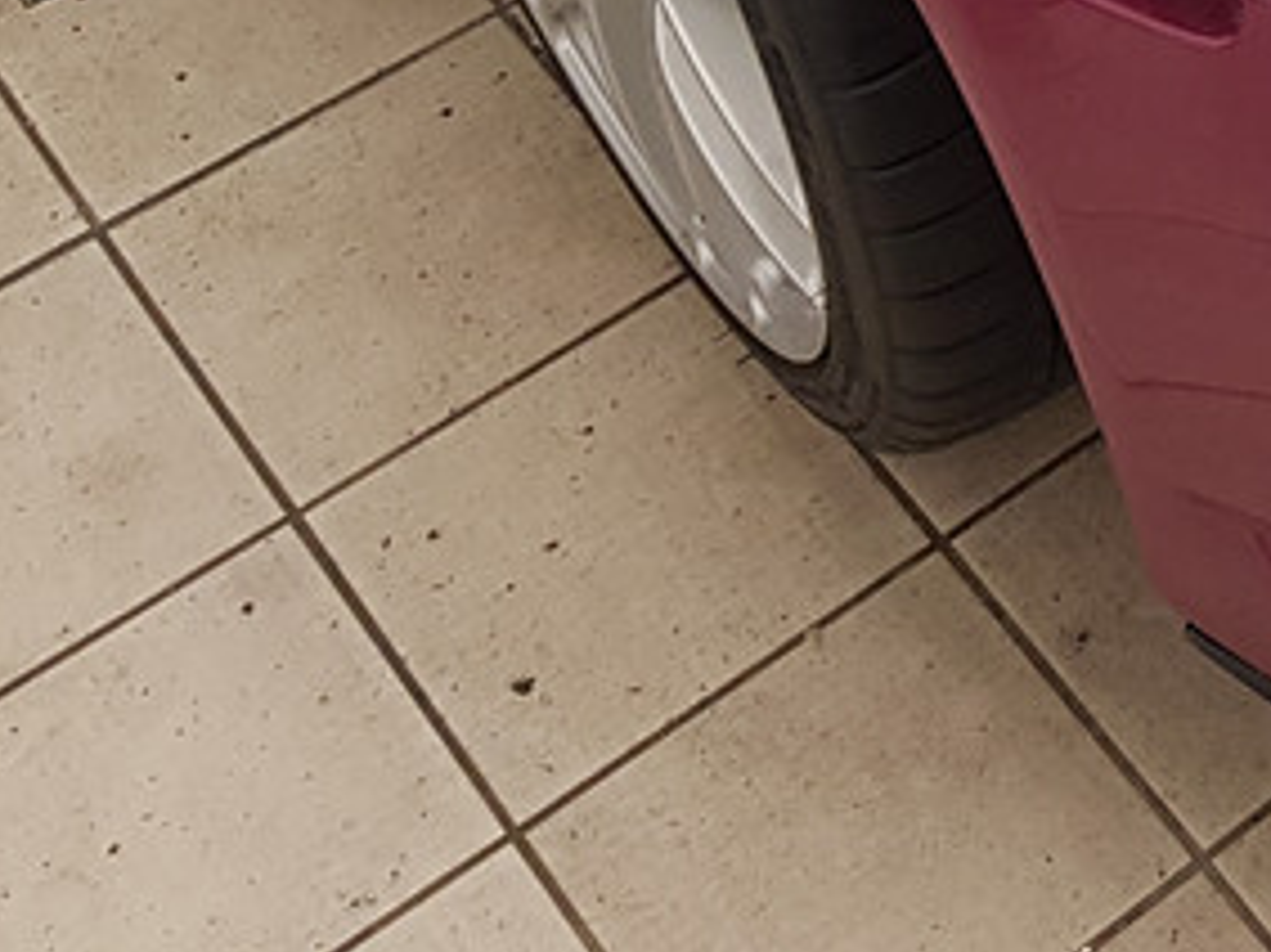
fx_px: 3597
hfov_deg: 17.4
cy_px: -732
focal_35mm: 98
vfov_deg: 13.6
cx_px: 2055
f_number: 1.7
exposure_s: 1/50
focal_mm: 4.3
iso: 125
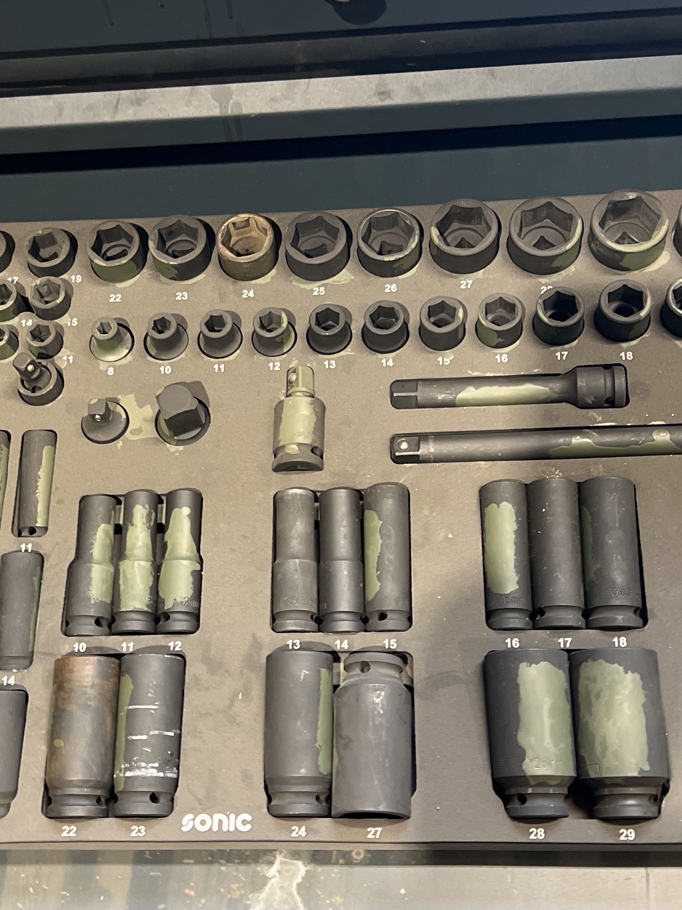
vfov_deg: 37.5
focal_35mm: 51
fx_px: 1340
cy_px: 478
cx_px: 293
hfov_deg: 28.5
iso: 250
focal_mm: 5.7
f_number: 1.5
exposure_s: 1/50
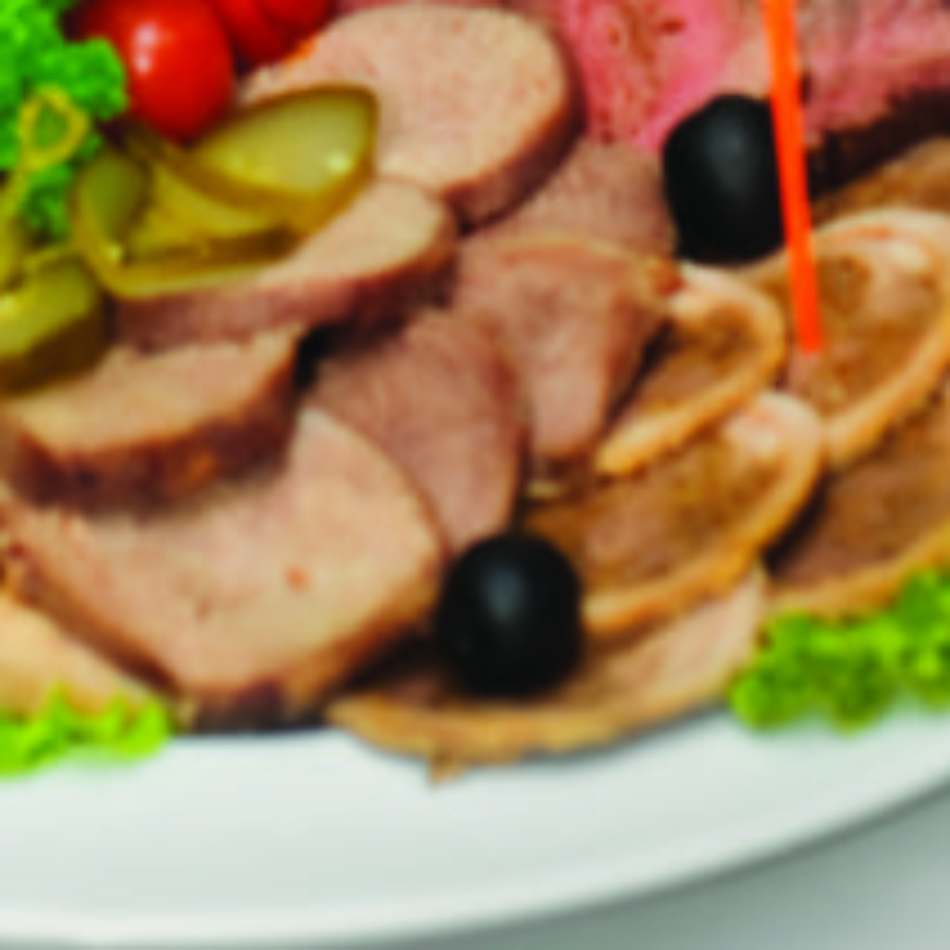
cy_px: -1196
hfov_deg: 5.7
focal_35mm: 308
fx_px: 9563
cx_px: -31
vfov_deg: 5.5
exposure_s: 1/60
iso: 250
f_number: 4
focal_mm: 50
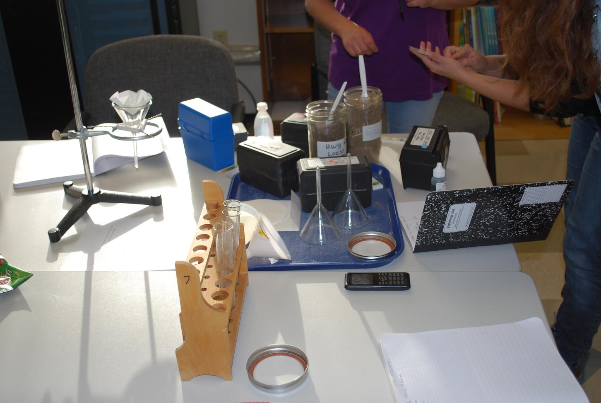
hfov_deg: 43.6
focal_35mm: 45
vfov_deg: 29.9
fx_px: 752
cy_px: 202
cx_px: 300
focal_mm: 30
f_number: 4.8
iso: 200
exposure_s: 1/125
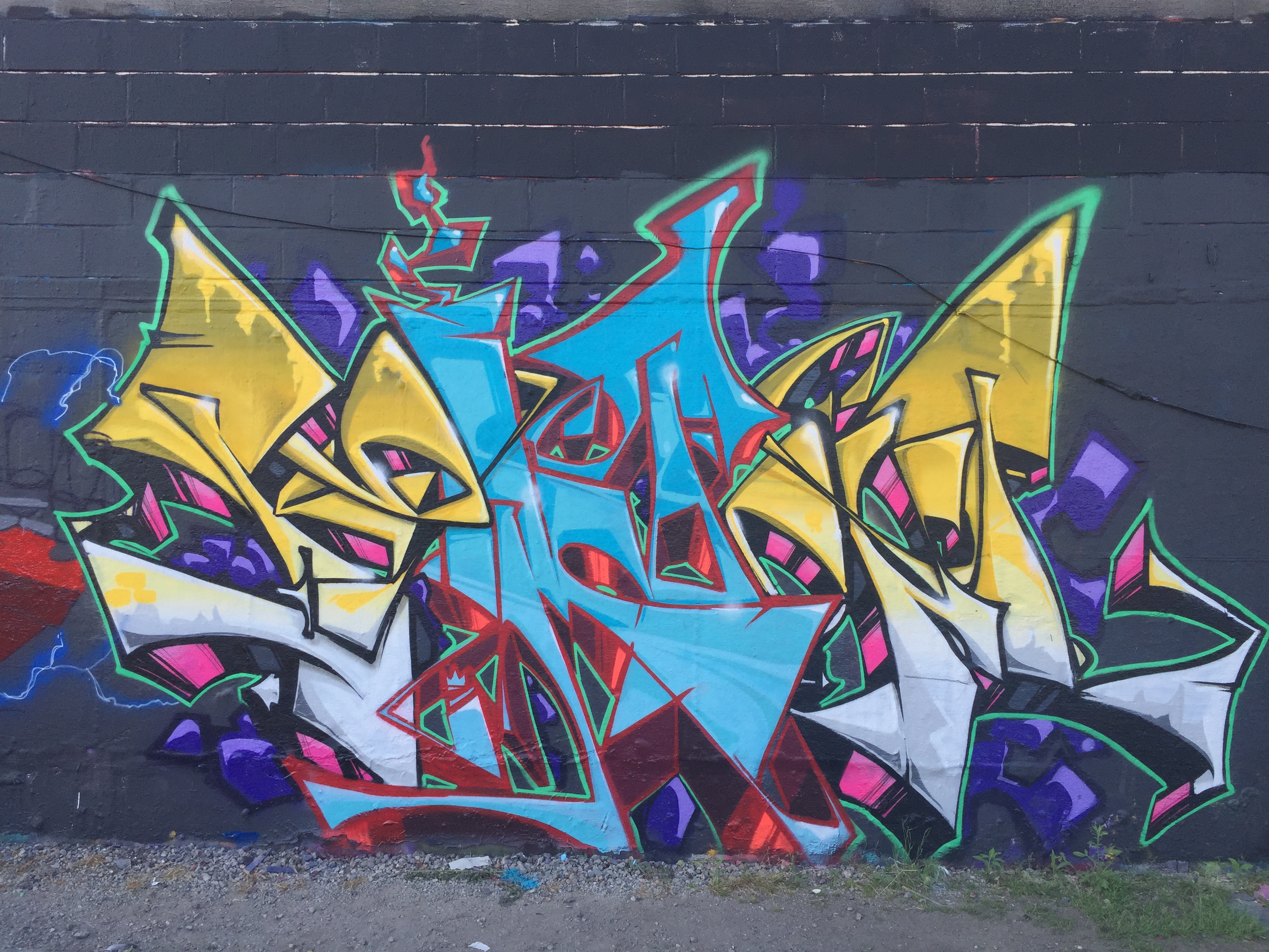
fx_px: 1063
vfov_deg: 48.2
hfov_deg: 61.7
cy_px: 476
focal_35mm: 29
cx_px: 634
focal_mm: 4.15
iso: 32
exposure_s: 1/430
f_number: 2.2
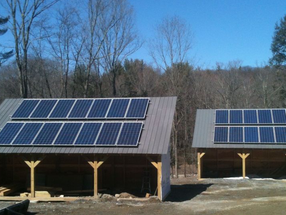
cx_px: 160
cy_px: 120
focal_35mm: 50
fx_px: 413
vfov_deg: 29.1
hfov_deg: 38.1
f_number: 2.8
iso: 64
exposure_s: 1/1050
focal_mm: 3.85
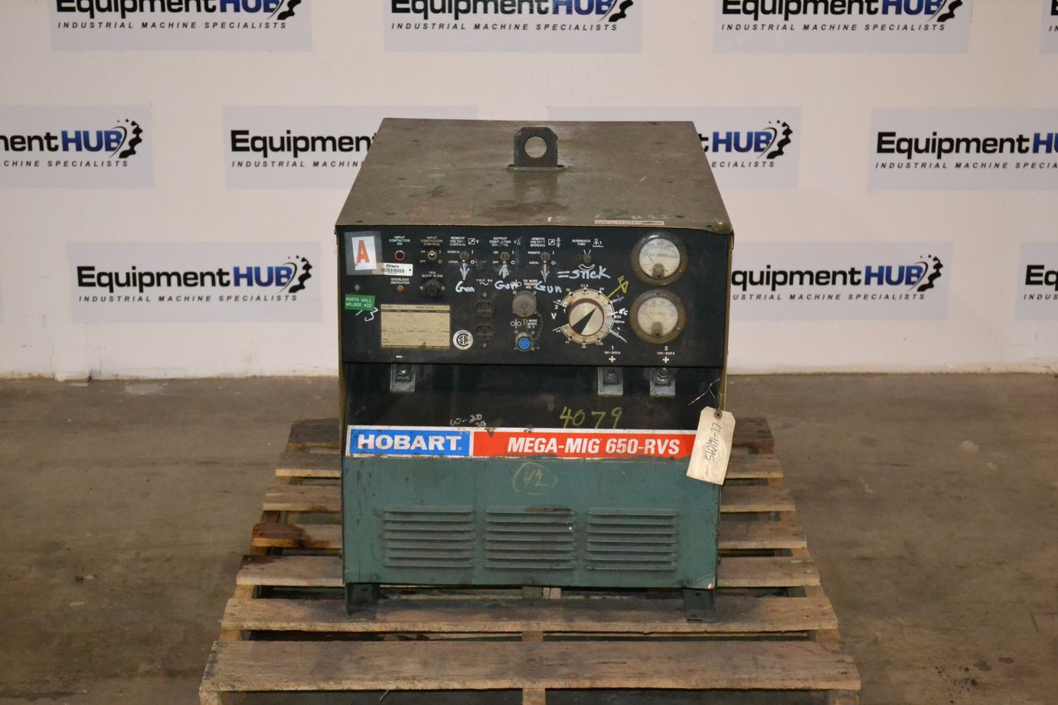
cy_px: 352
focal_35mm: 60
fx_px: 1763
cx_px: 529
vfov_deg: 22.6
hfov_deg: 33.4
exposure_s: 1/60
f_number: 5.3
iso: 3200
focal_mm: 40
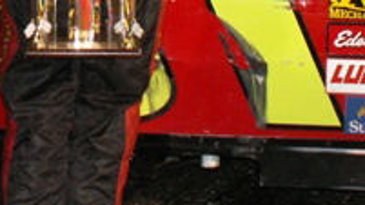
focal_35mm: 142
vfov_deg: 8.1
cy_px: -203
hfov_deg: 14.9
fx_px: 1374
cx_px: 2
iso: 160
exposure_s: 1/40
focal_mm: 6.73
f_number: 2.8
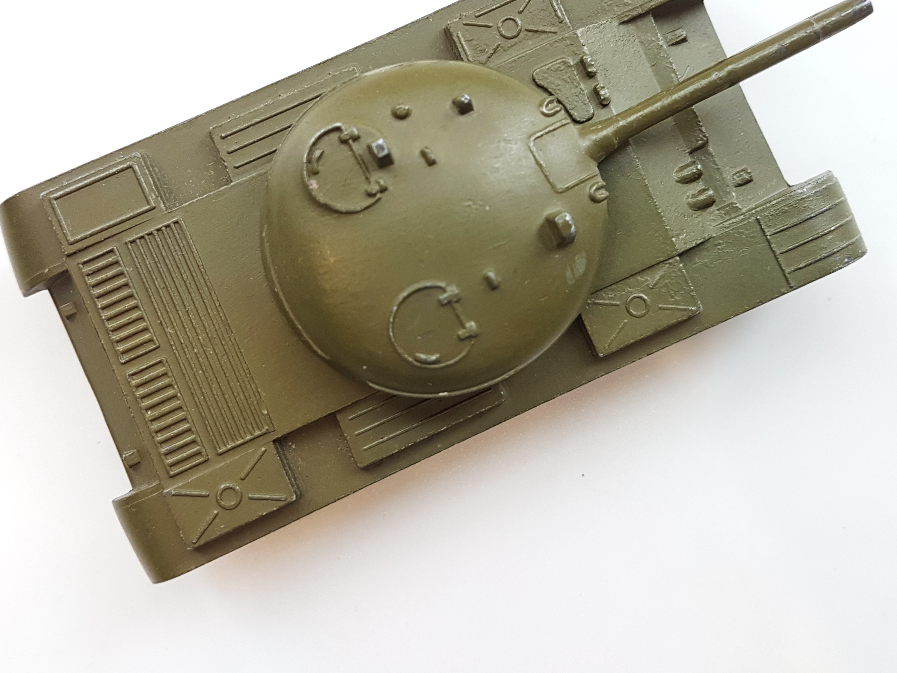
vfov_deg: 36.4
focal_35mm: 39
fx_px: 1011
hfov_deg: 47.8
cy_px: 212
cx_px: 468
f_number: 1.7
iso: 80
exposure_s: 1/50
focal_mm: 4.2
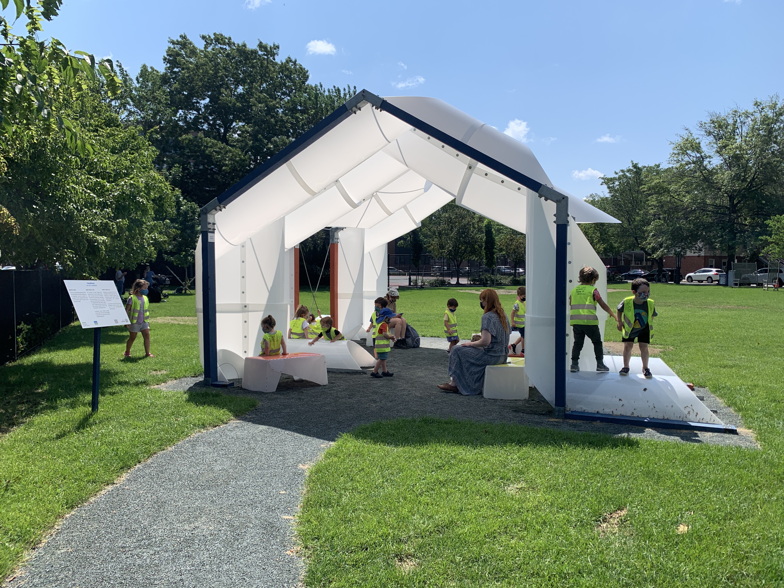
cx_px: 392
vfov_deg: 53.1
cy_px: 294
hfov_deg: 67.3
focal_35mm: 26
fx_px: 589
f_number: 1.8
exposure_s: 1/3086
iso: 25
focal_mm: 4.25
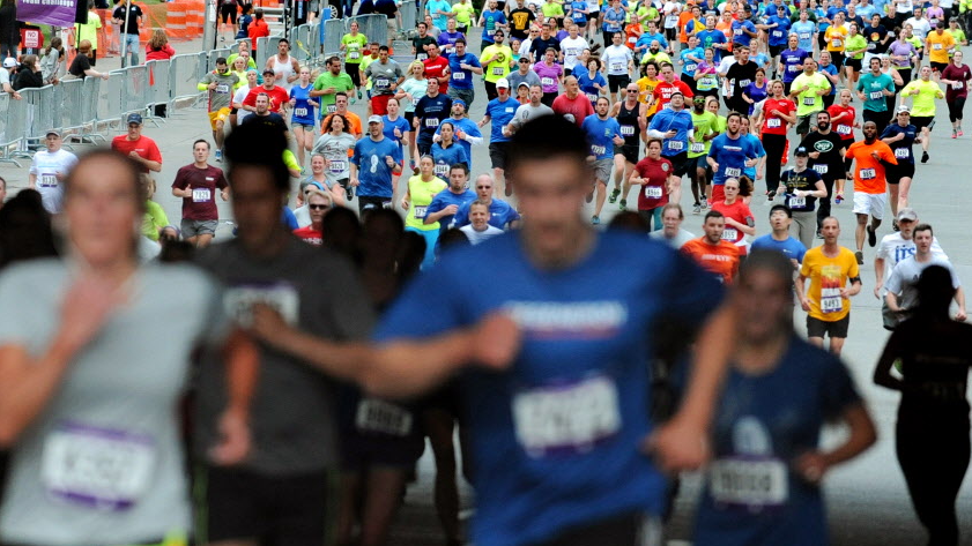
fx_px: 6572
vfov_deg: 4.8
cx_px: 442
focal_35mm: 255
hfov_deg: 8.5
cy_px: 272
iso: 2500
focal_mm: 200
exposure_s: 1/500
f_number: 4.5
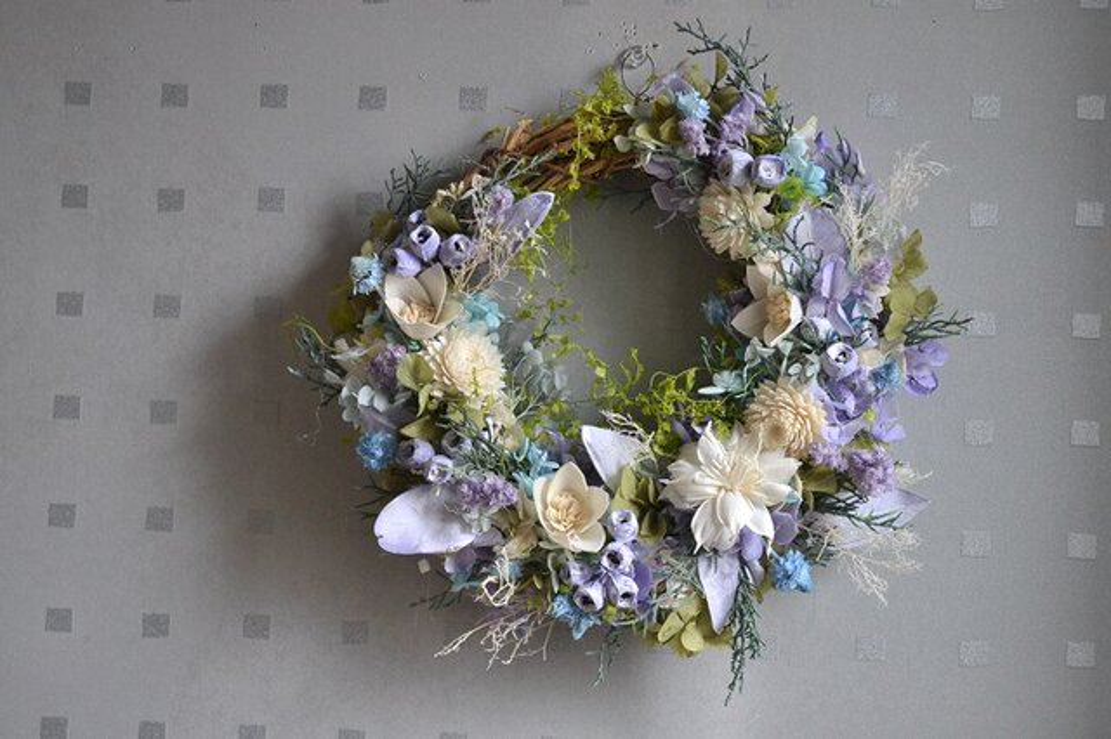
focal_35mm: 54
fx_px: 1666
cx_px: 556
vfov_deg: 25.0
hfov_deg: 36.9
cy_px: 370
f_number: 5
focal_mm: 36
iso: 1100
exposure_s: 1/15
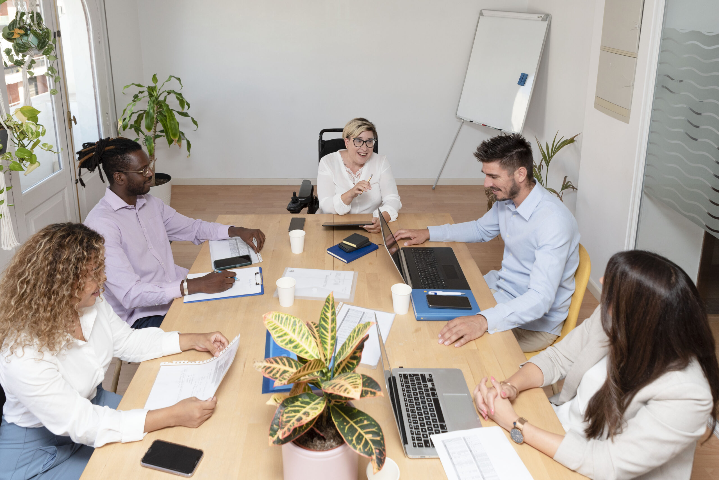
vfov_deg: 53.2
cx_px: 360
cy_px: 240
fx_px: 479
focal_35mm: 24
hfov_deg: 73.7
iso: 400
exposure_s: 1/200
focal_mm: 24
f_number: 5.6
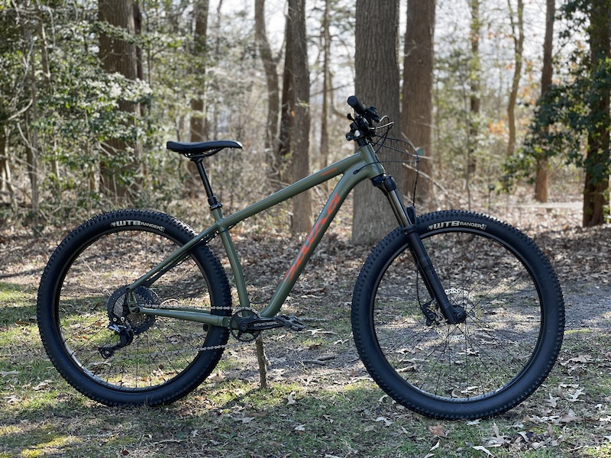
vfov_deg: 28.0
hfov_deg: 36.8
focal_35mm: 52
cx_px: 306
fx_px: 918
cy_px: 229
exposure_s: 1/122
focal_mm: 6
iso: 40
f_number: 2
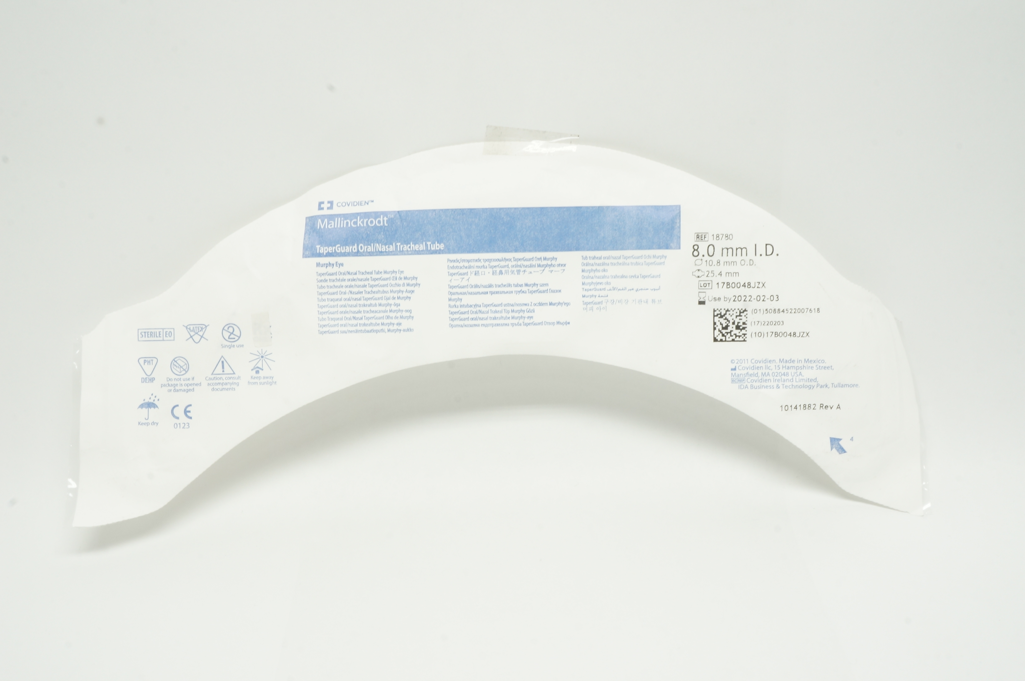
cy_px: 340
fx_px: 1237
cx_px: 512
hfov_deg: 45.0
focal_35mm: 44
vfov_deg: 30.8
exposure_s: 1/5
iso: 400
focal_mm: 29
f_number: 20
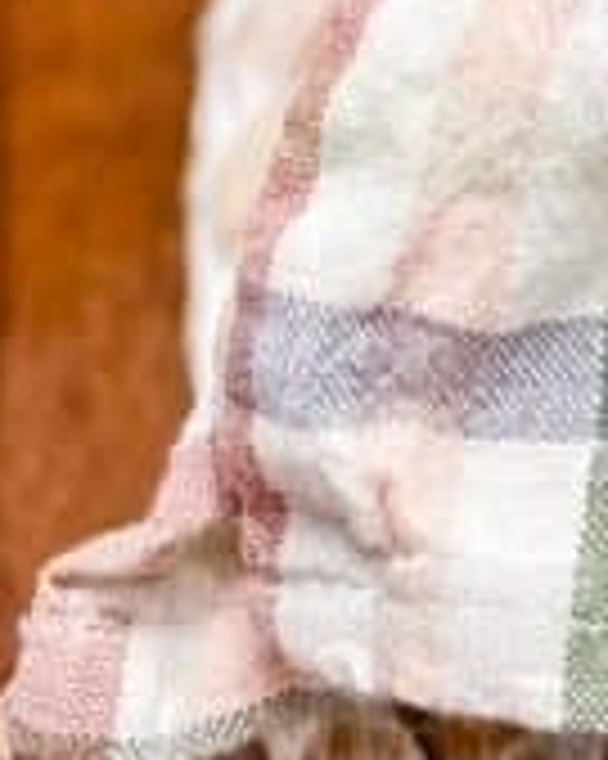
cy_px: -634
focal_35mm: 154
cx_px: 1617
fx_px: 3467
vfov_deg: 11.6
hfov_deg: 8.8
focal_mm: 5.7
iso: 100
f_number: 1.5
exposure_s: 1/60
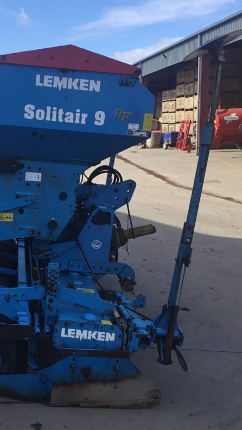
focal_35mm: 46
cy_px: 219
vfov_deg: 44.6
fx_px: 525
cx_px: 35
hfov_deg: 25.3
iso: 25
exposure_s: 1/741
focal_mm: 3.3
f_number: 2.4
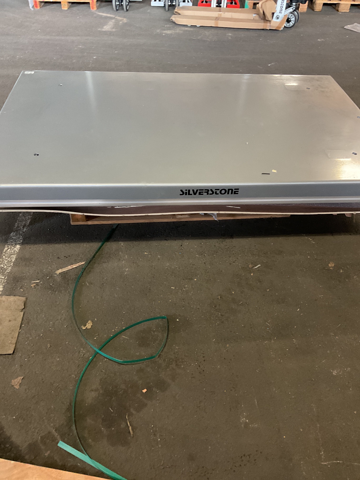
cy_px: 240
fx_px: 402
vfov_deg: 61.7
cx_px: 180
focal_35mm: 29
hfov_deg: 48.2
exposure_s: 1/25
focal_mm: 3
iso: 320
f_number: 1.8
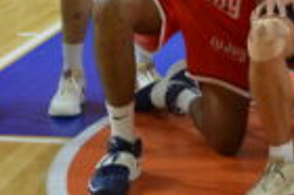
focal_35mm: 164
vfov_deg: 8.1
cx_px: 479
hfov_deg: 11.8
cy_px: -156
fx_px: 1338
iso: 400
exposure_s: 1/80
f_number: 4.5
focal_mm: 22
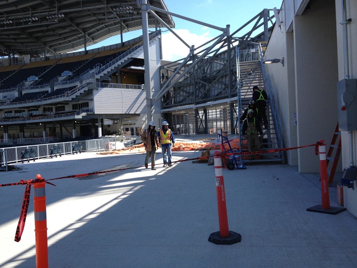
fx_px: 361
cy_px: 134
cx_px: 178
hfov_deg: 52.6
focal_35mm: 35
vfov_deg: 40.7
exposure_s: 1/1082
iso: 50
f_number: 2.4
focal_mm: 4.28
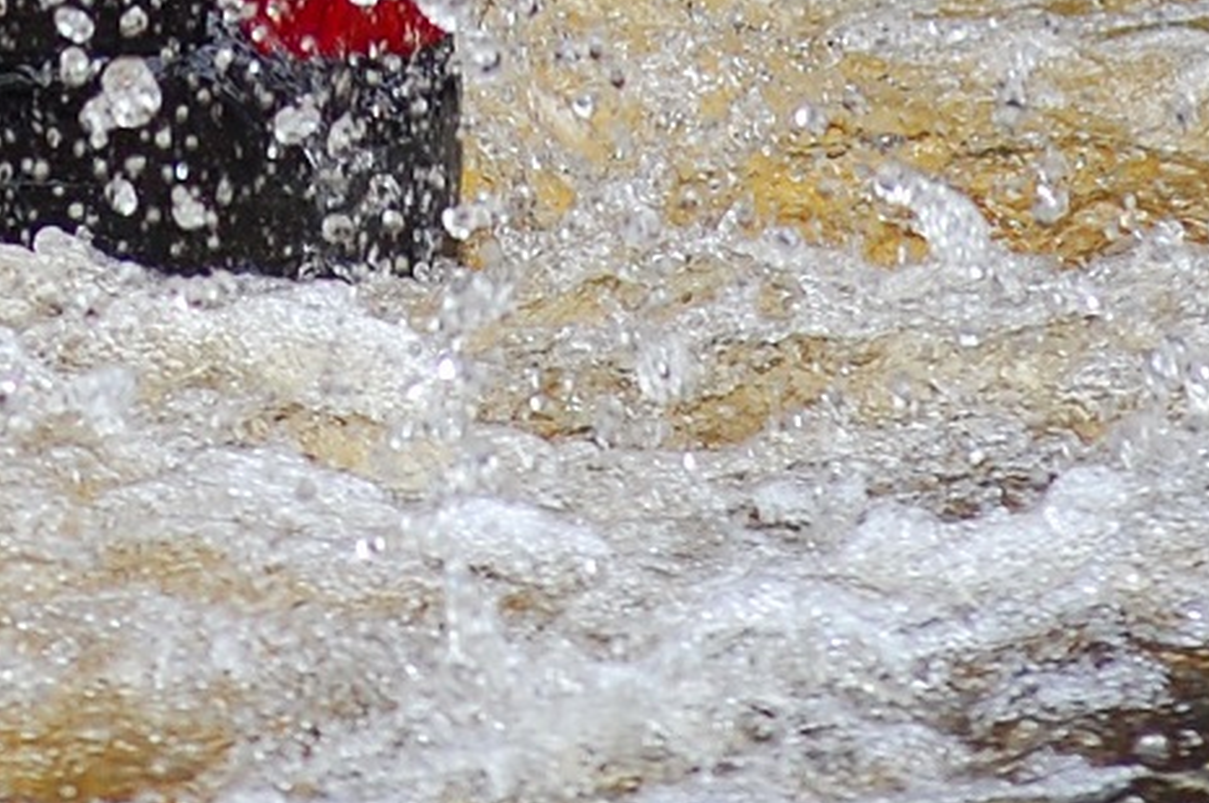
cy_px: -482
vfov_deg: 2.3
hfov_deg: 3.5
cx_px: 99
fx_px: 19927
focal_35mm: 594
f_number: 4.5
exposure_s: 1/500
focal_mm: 92
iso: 400
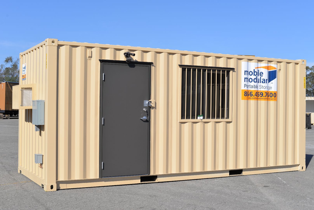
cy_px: 105
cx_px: 157
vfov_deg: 27.0
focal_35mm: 50
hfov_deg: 39.6
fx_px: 436
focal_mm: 50
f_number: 9
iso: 100
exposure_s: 1/320
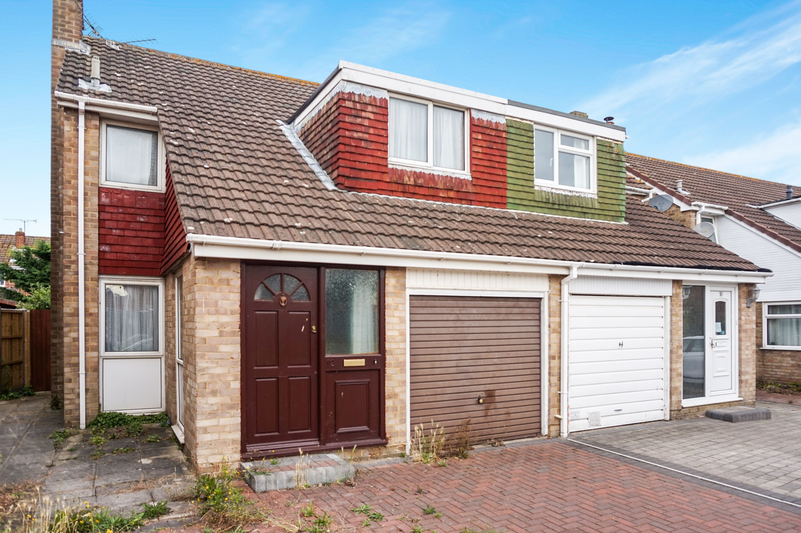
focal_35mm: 24
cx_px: 400
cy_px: 266
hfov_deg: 73.8
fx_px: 534
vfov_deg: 53.1
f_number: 5
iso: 100
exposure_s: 1/200
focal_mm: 16
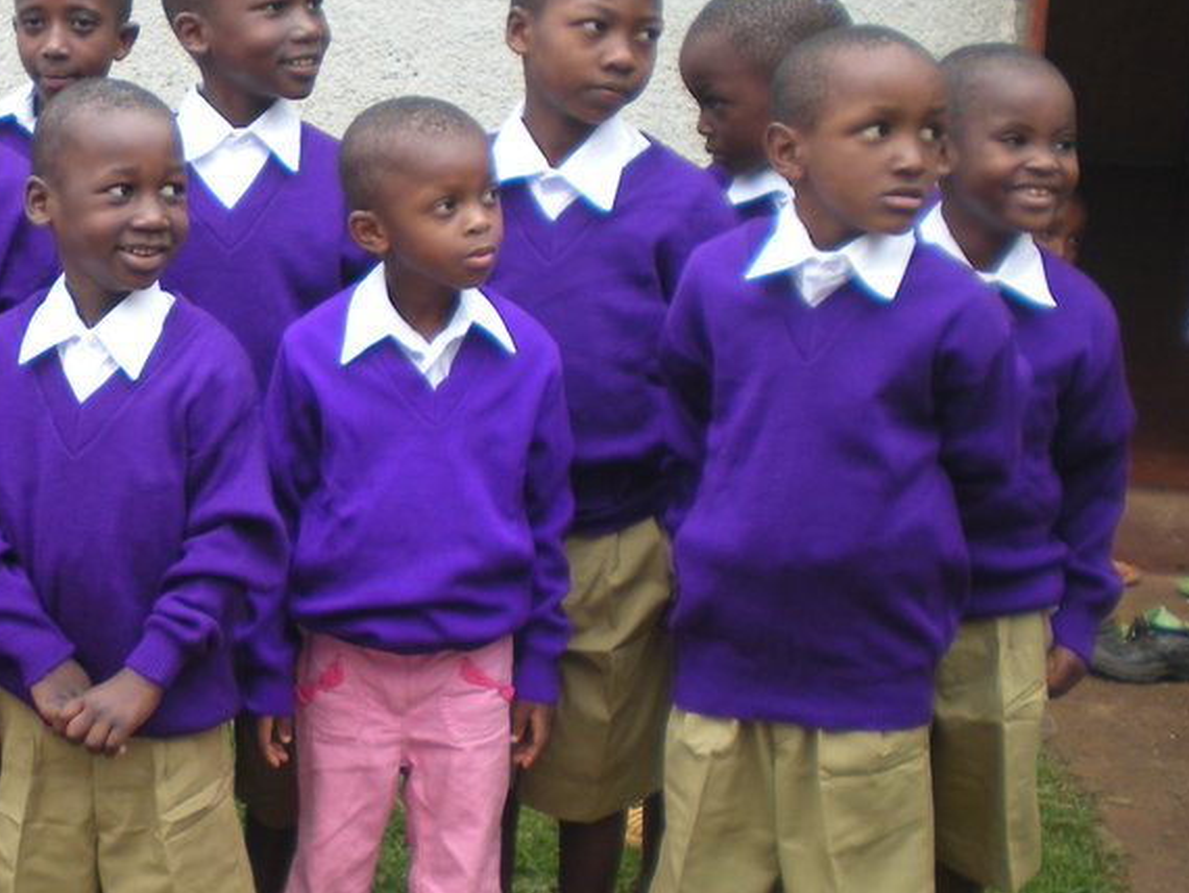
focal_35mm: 79
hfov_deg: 24.1
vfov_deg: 18.7
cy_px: 376
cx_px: 134
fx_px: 2715
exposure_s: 1/113
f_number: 3.5
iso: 64
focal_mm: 7.4
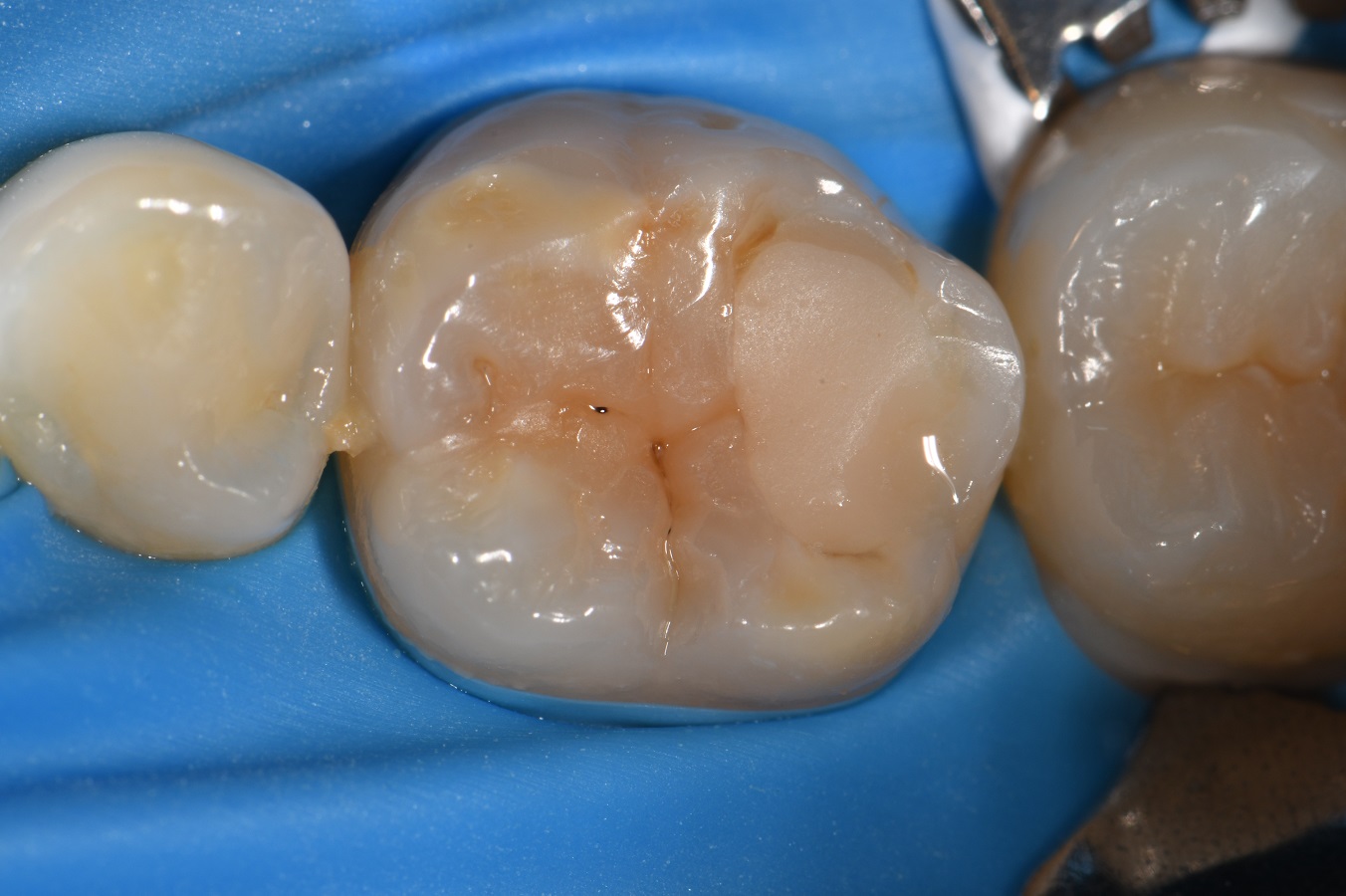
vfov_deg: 8.7
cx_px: 673
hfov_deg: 13.1
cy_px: 448
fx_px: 5867
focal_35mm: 157
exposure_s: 1/160
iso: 200
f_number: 32
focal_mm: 105
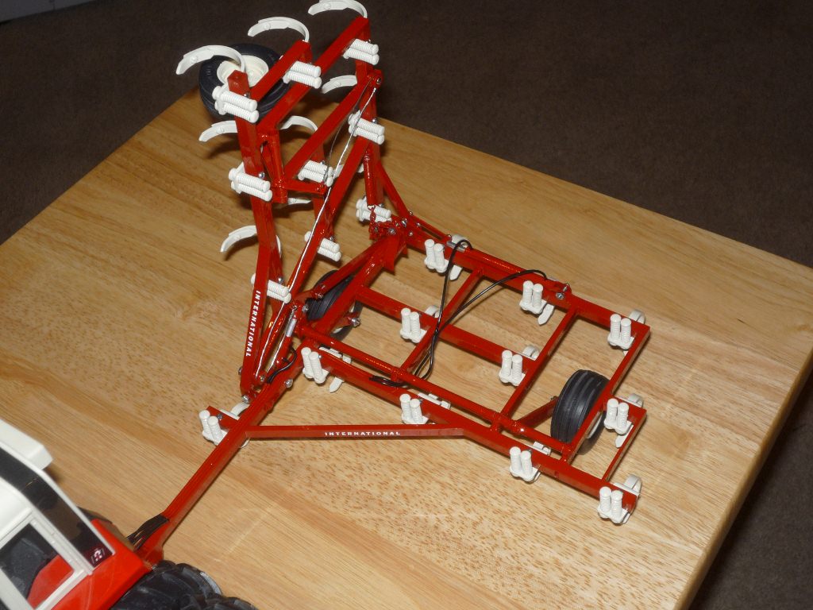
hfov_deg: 33.8
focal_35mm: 57
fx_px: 1339
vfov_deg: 25.7
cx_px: 406
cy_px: 305
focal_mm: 10
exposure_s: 1/40
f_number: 5.2
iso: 100
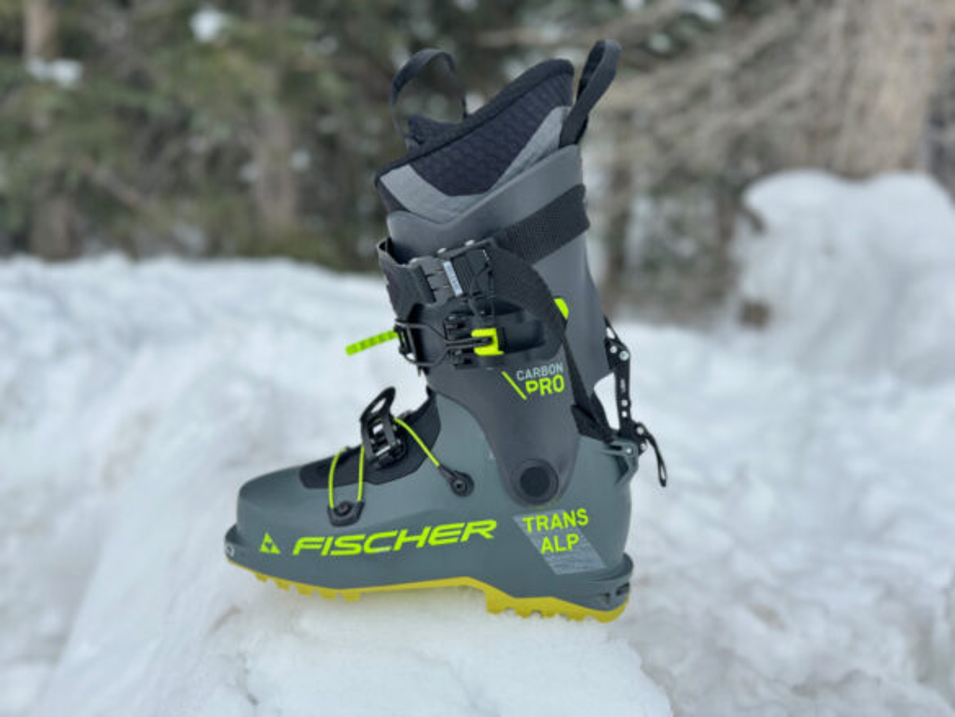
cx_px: 478
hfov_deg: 71.6
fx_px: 662
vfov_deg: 56.8
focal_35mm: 24
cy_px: 358
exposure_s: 1/685
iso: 80
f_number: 1.78
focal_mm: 6.86
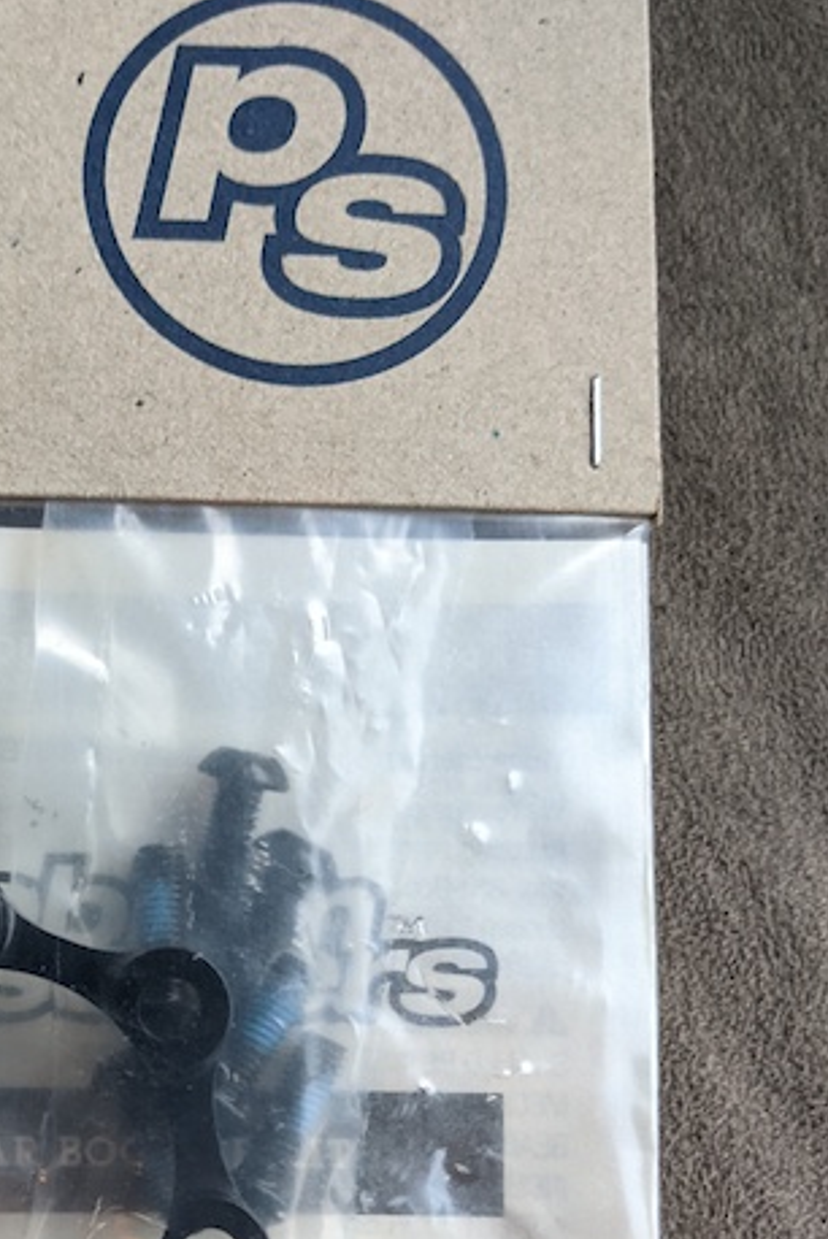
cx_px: 103
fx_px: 1688
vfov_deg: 39.8
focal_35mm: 49
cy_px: 839
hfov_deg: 26.7
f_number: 1.73
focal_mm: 4.38
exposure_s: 1/24
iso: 180
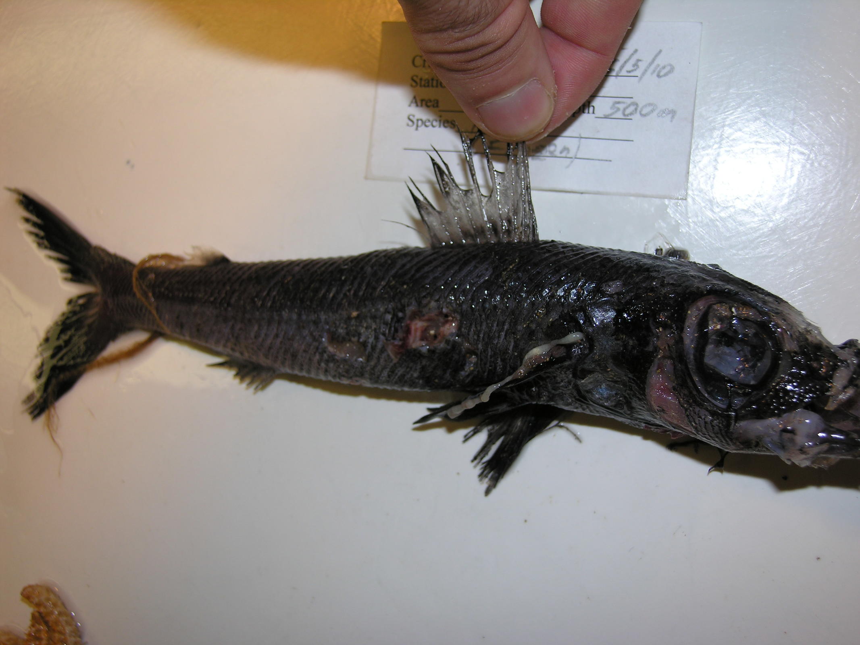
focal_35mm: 37
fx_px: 919
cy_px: 322
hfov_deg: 50.1
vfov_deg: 38.7
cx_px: 430
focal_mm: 9.3
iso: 50
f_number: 3.1
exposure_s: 1/60.1
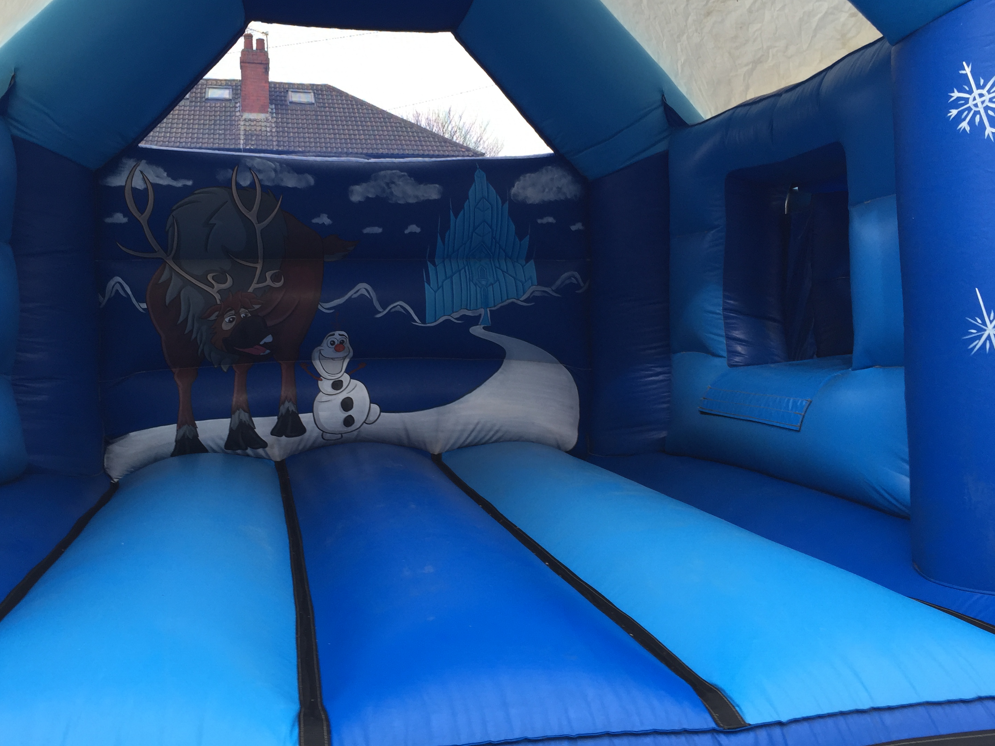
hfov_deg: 55.2
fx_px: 949
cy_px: 323
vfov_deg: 42.9
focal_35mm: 33
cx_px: 447
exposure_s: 1/213
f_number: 2.2
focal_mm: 4.15
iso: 32
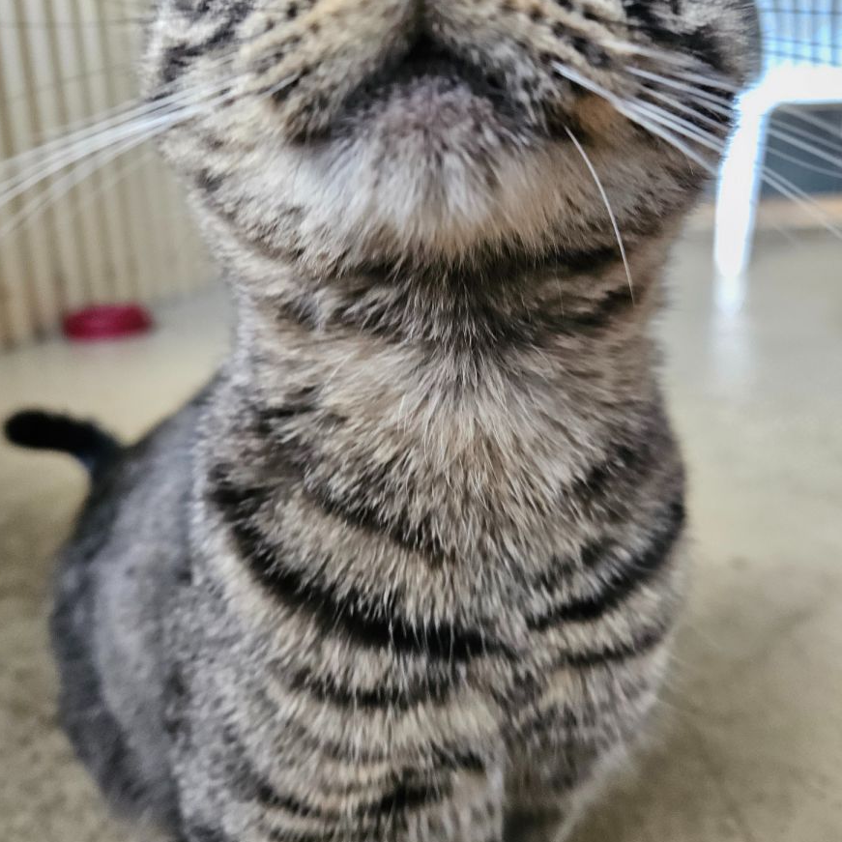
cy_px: 377
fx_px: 771
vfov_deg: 57.2
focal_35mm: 28
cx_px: 426
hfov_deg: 57.3
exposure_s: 1/100
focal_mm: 5.4
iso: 500
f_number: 1.8
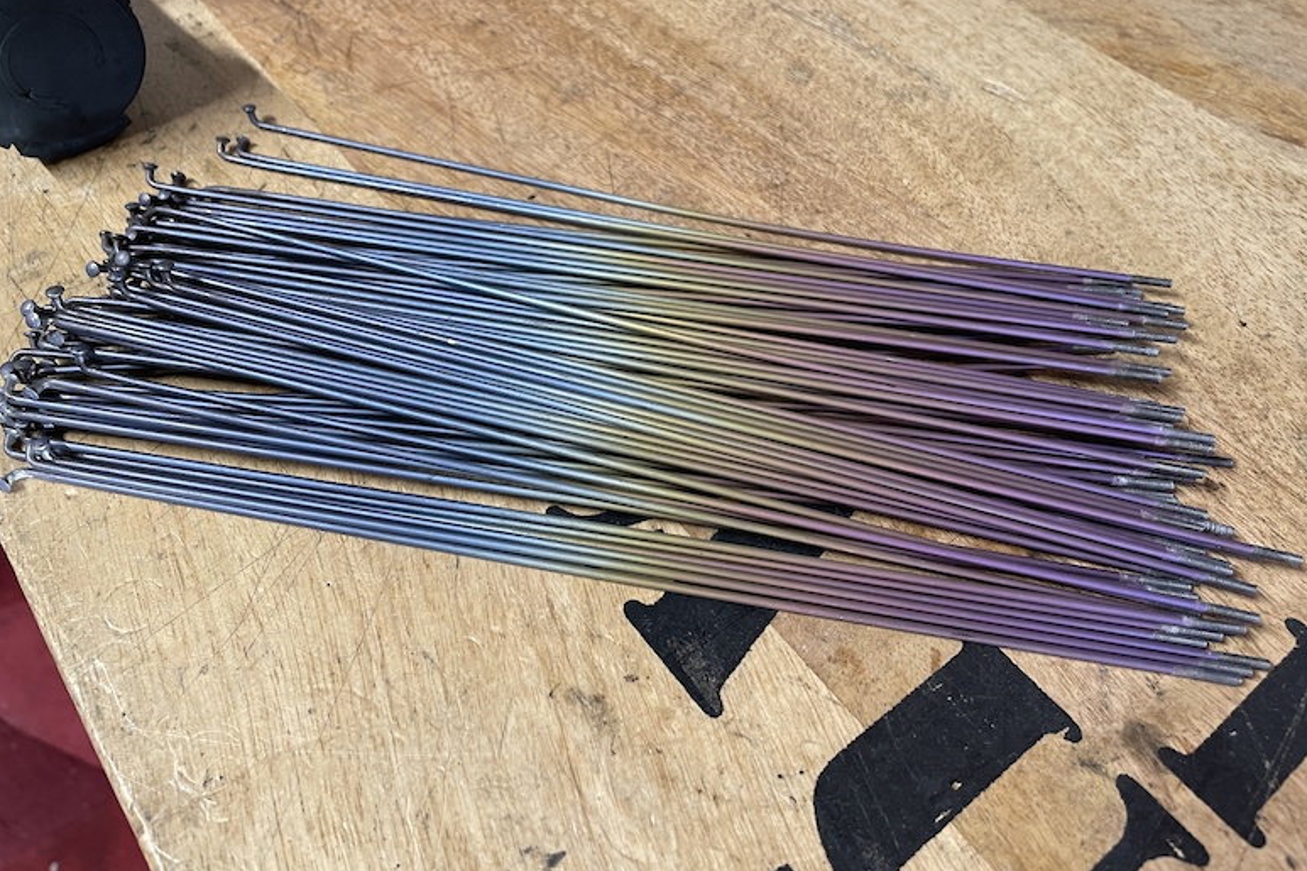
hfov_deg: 65.5
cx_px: 632
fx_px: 1016
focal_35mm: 28
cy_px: 406
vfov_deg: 46.4
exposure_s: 1/50
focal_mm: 4.2
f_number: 1.6
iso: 160
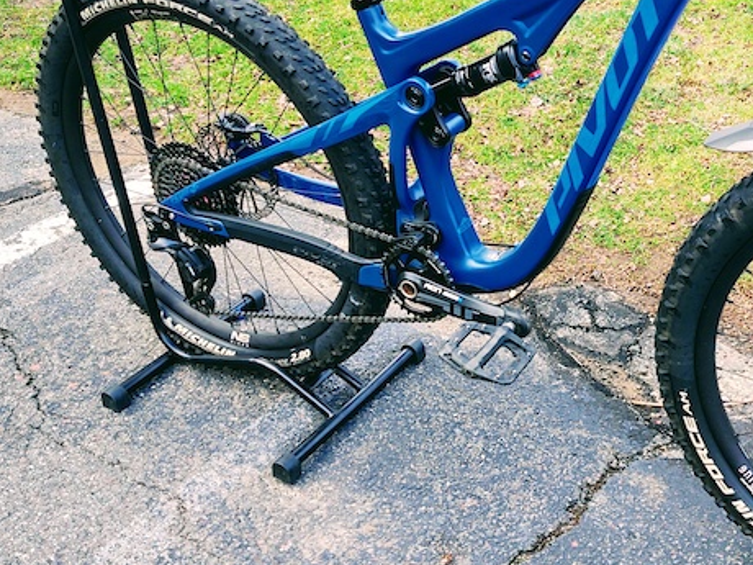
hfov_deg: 39.4
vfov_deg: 30.8
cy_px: 215
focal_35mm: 47
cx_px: 563
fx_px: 1022
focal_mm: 4.75
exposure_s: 1/168
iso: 100
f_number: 1.7
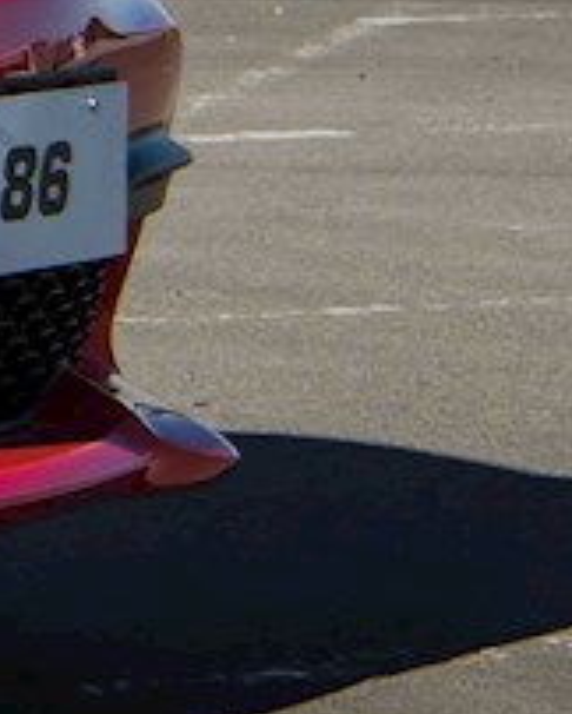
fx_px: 9804
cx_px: -1762
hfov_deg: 3.2
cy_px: -1037
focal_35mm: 464
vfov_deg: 4.1
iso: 80
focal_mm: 50
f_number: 8
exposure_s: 1/320
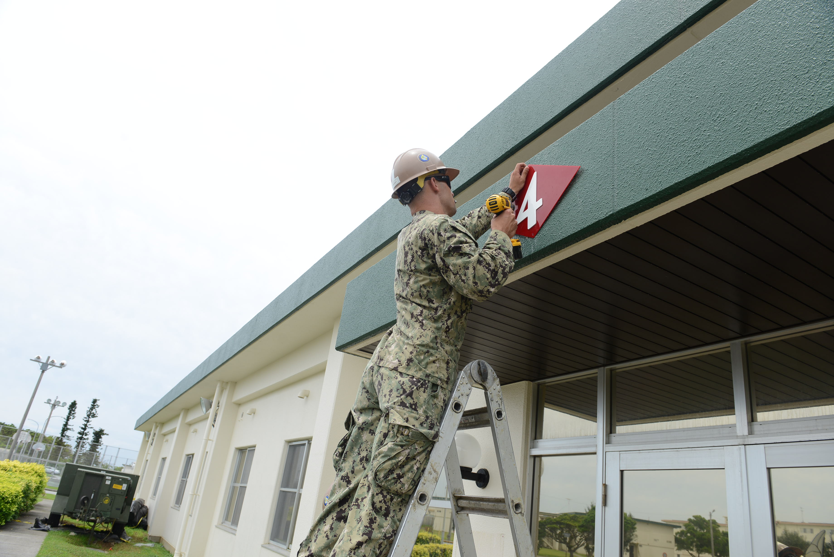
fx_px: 556
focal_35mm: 24
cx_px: 417
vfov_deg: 53.2
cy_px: 278
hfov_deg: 73.7
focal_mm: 24
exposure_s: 1/640
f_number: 6.3
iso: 250
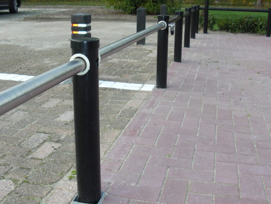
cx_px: 138
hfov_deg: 39.7
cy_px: 97
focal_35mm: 48
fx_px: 376
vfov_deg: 30.3
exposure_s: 1/200
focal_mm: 6.3
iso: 50
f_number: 2.8
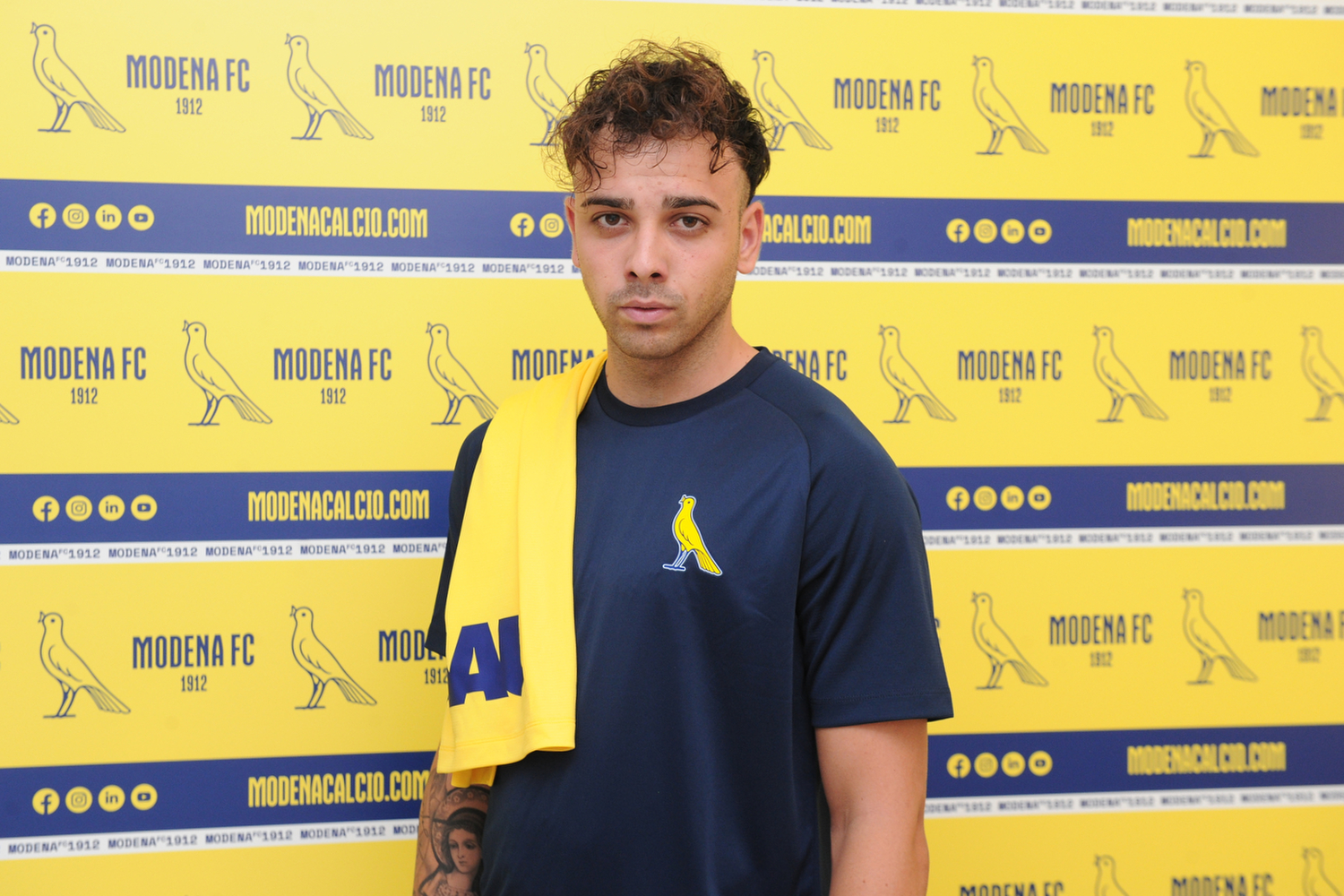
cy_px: 448
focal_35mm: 50
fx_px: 1867
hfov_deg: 39.6
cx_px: 672
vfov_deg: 27.0
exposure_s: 1/125
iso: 1600
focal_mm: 50
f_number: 5.6
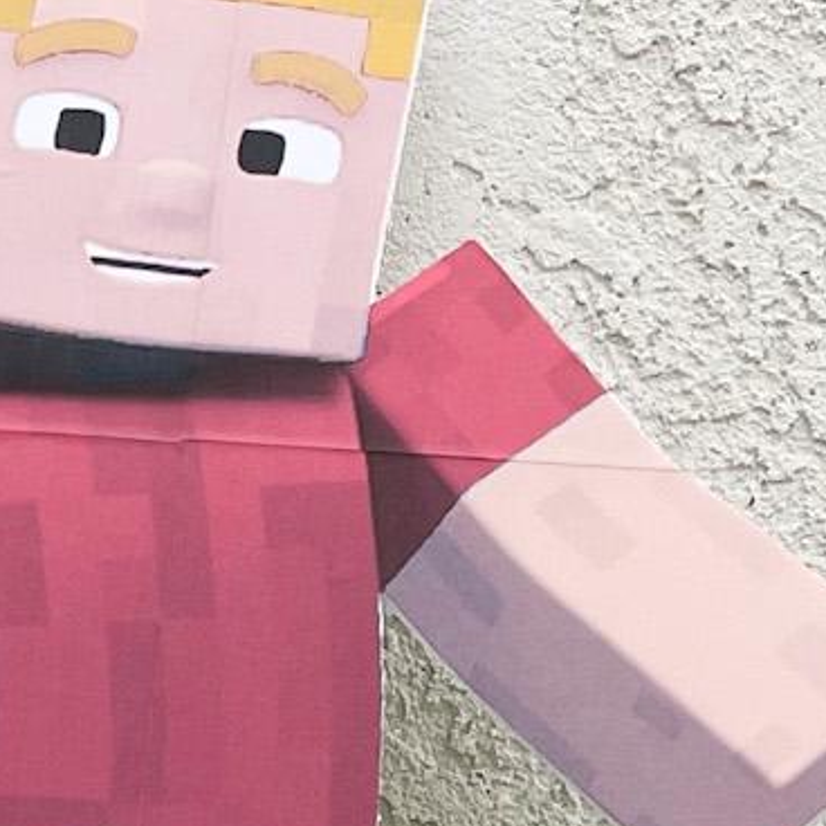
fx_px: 3456
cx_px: -45
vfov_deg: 12.6
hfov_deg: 13.4
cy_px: 1398
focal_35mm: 128
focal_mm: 4.2
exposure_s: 1/1500
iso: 50
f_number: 1.6
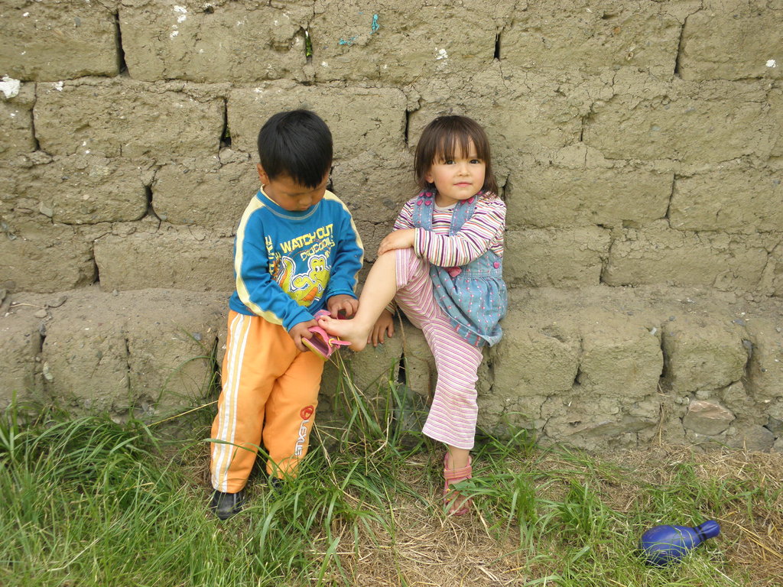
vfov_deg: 37.7
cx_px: 392
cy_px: 294
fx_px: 860
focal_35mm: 38
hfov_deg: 49.0
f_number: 3.7
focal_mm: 6.8
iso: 100
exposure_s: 1/160
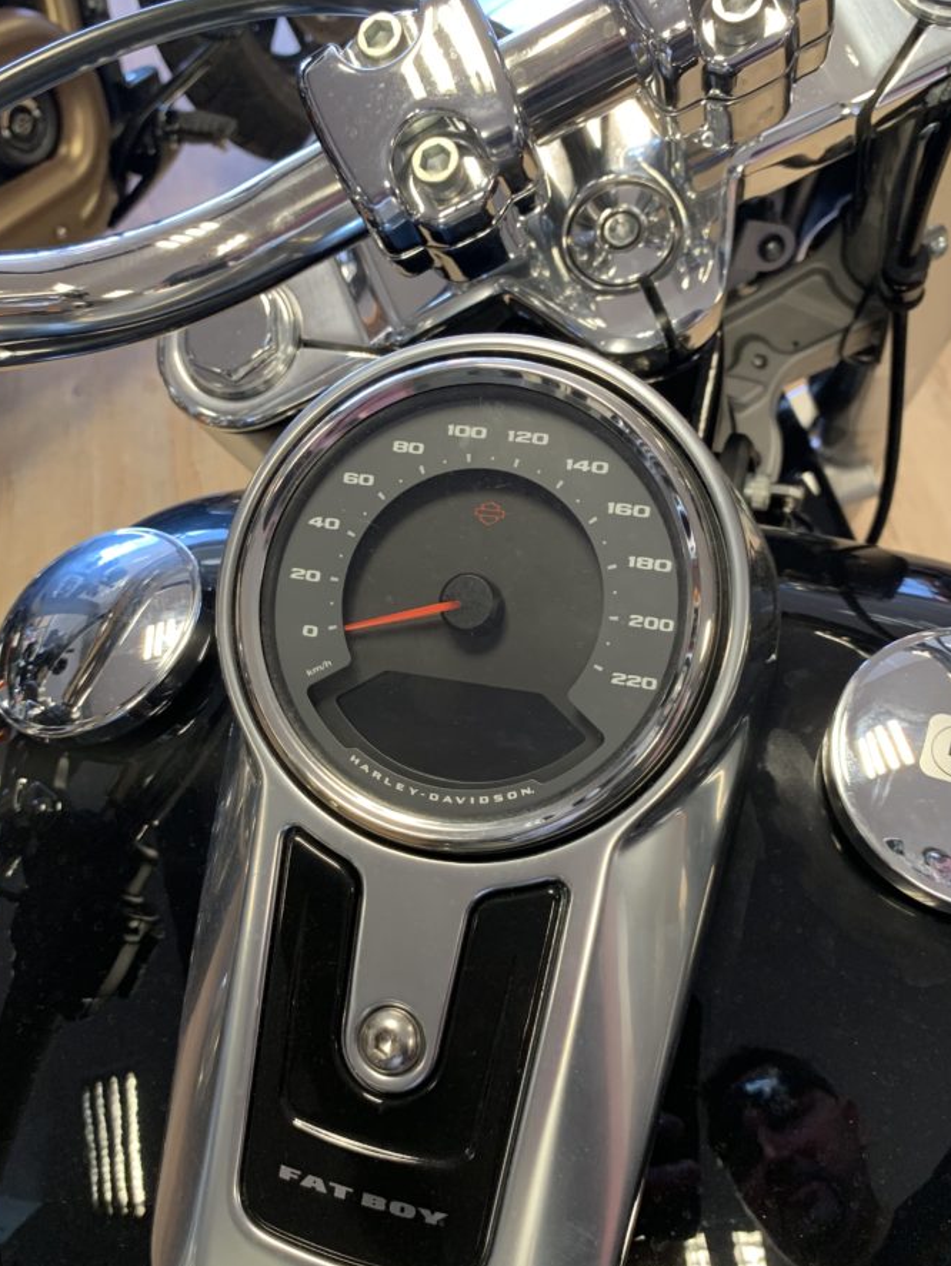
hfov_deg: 46.8
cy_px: 659
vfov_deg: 59.9
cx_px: 483
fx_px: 1098
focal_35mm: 30
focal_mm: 4.25
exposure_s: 1/50
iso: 160
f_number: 1.8
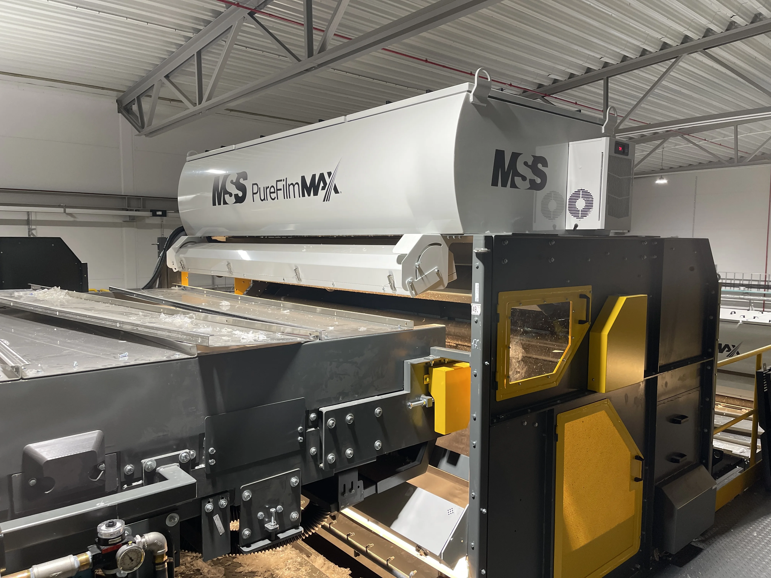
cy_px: 289
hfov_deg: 69.4
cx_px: 386
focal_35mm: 25
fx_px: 557
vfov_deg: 54.9
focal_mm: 5.1
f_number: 1.6
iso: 100
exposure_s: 1/100
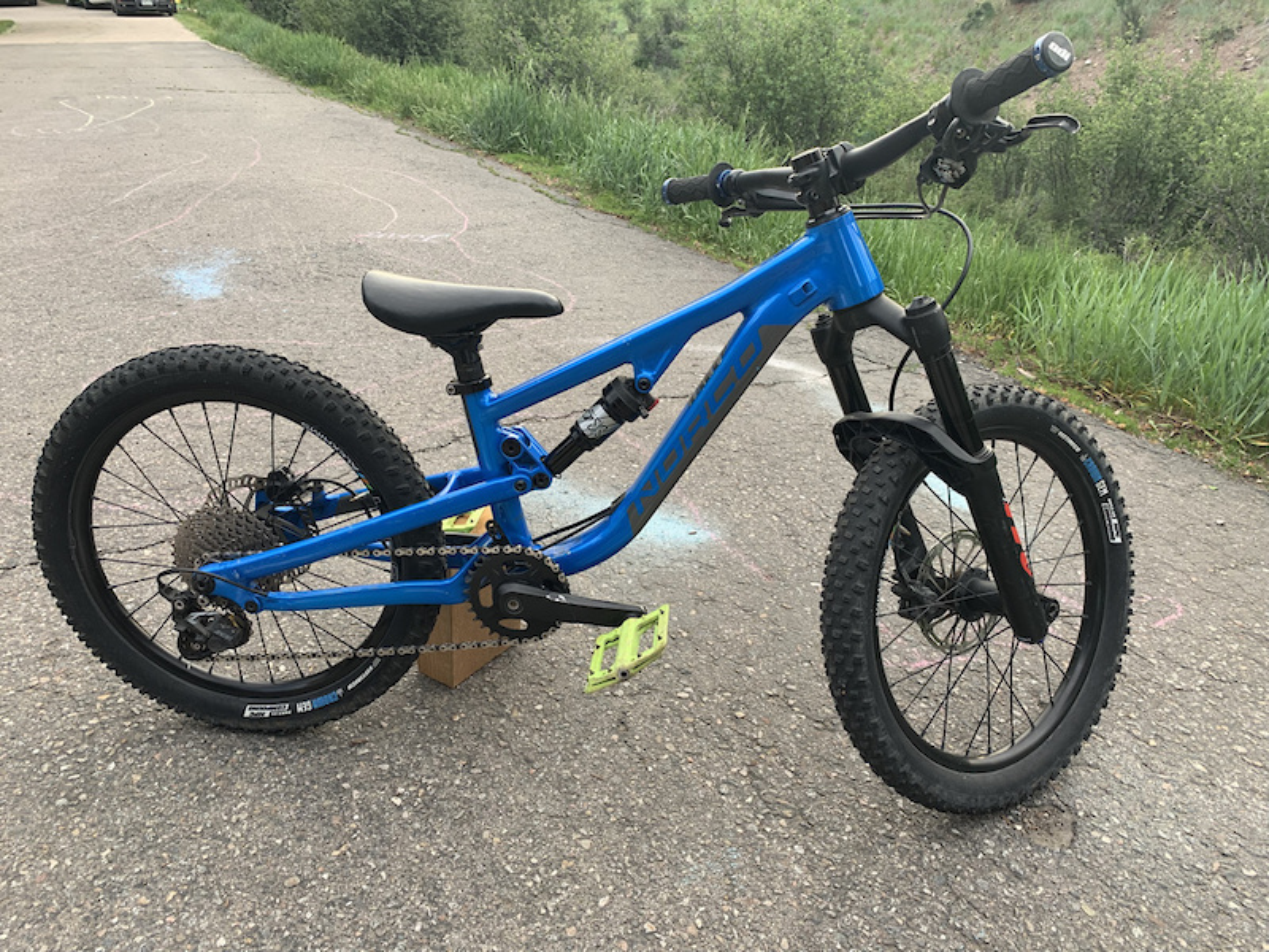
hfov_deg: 67.3
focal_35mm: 26
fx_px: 953
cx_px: 634
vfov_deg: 53.1
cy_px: 476
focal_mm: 4.25
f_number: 1.8
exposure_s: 1/121
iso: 40
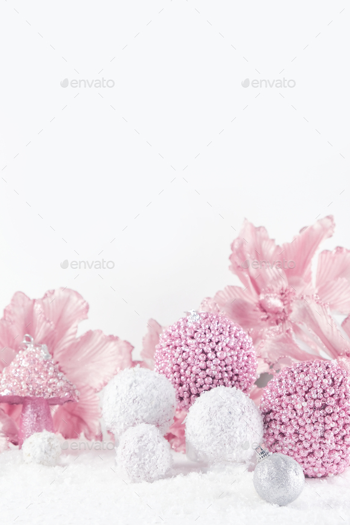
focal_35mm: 57
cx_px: 176
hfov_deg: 23.8
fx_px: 831
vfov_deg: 35.0
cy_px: 259
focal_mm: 37.4
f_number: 6.4
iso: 160
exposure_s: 1/40
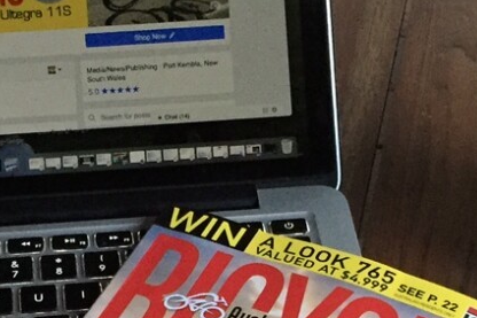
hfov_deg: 17.6
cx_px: 143
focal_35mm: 116
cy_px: 374
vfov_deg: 11.6
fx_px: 1536
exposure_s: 1/20
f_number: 2.2
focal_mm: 4.15
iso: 250
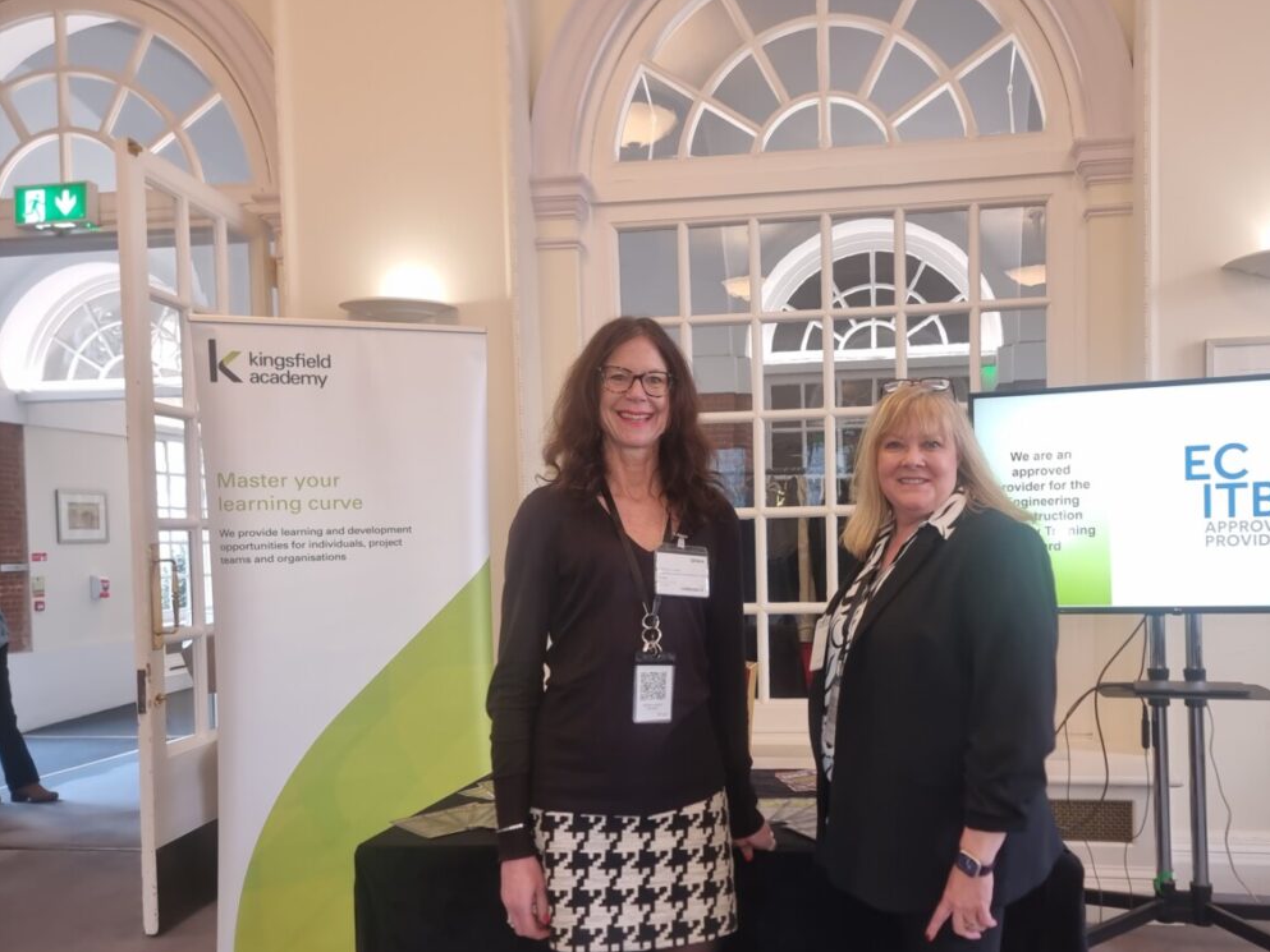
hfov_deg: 61.1
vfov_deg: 48.0
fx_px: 1064
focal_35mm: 29
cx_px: 765
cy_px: 564
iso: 297
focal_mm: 6.7
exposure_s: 1/50
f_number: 1.8
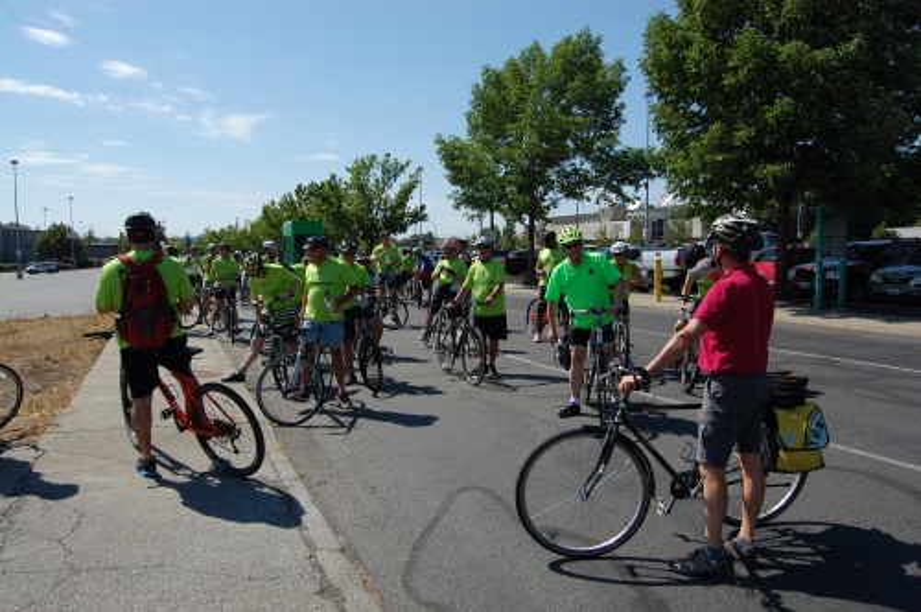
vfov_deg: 47.8
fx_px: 690
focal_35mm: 27
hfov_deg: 67.4
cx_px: 460
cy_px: 306
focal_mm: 18
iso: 200
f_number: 9
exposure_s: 1/320
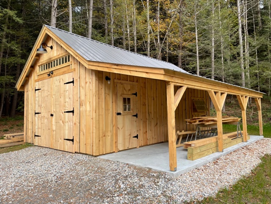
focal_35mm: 26
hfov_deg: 67.3
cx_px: 136
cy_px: 102
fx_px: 204
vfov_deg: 53.1
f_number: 1.6
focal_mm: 4.2
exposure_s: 1/509
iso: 32
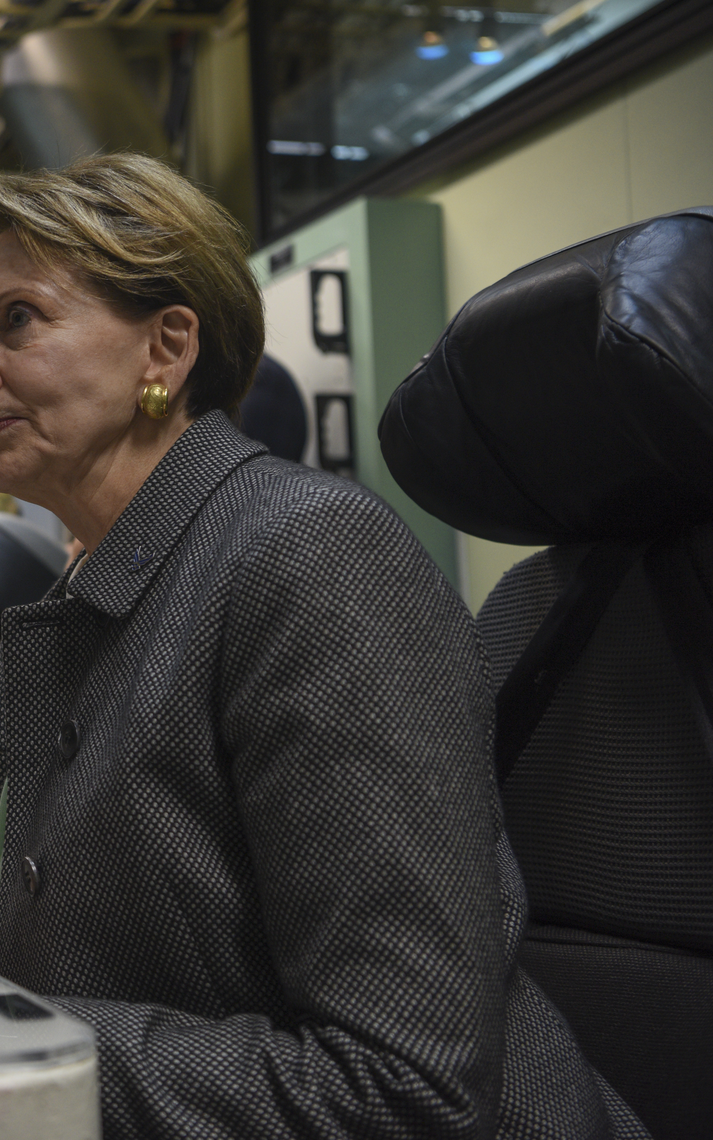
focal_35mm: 54
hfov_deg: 22.2
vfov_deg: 37.5
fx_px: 1679
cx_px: -138
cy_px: 573
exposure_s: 1/125
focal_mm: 35
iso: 800
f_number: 3.3
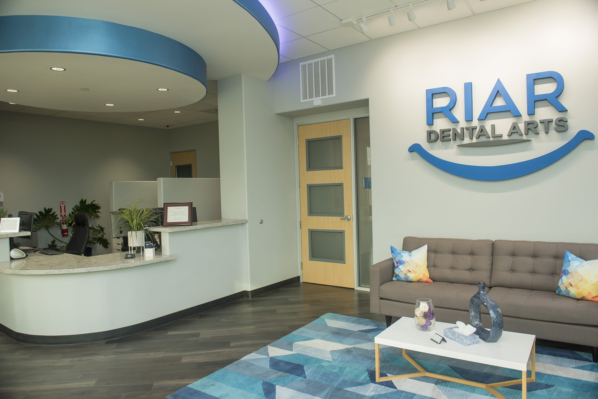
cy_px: 200
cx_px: 299
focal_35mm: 24
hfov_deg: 73.7
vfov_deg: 53.2
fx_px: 399
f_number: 4.5
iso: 800
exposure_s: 1/125
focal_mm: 24
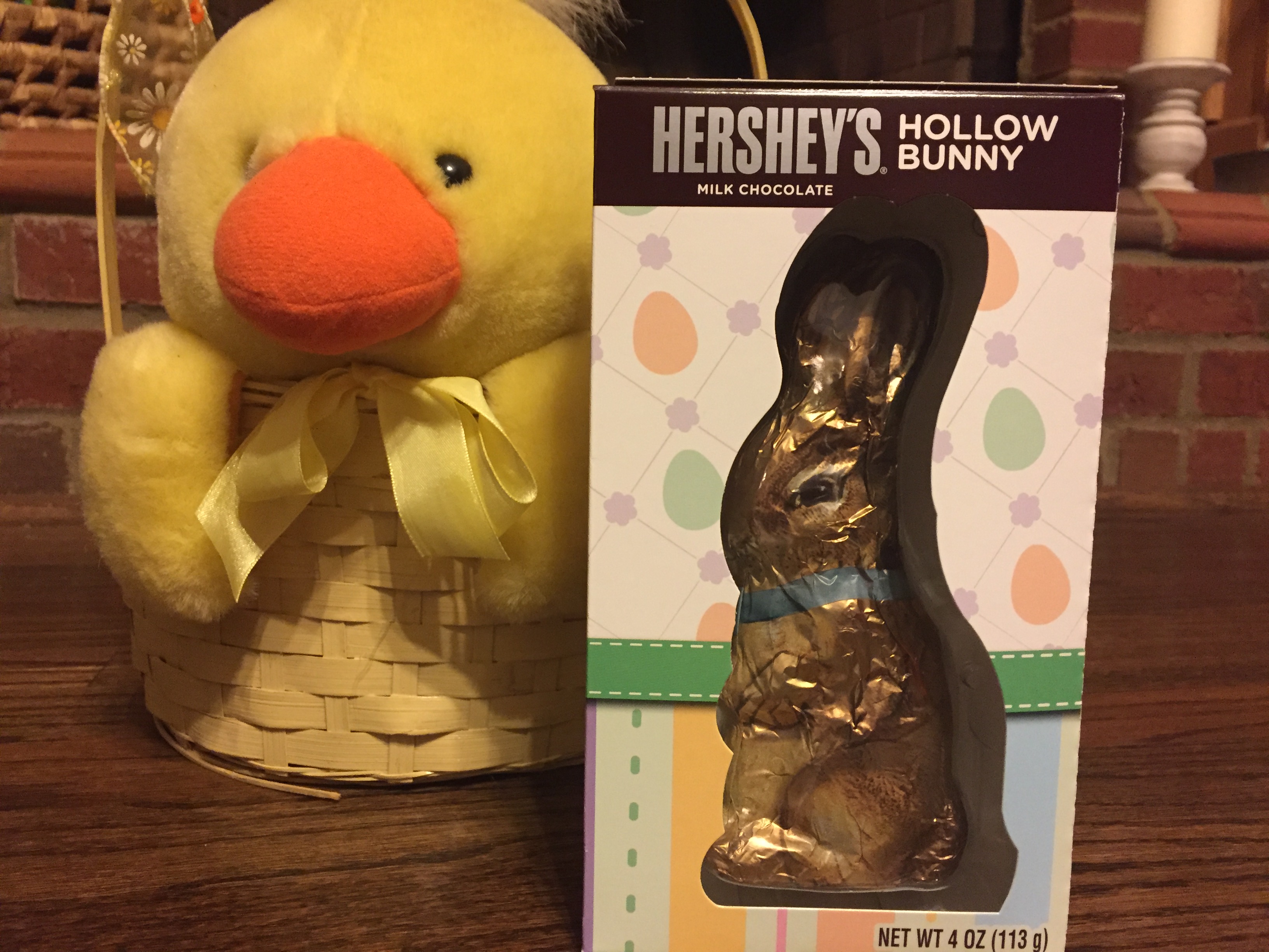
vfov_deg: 48.2
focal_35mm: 29
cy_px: 476
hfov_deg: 61.7
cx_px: 634
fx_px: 1063
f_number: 2.2
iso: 250
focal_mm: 4.15
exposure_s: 1/15
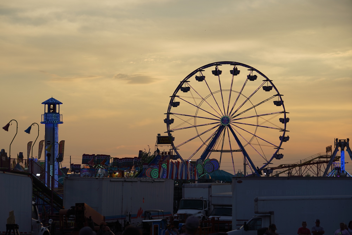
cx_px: 176
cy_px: 118
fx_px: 1232
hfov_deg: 16.3
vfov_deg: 10.9
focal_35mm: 126
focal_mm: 126
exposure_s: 1/320
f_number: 5.6
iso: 100
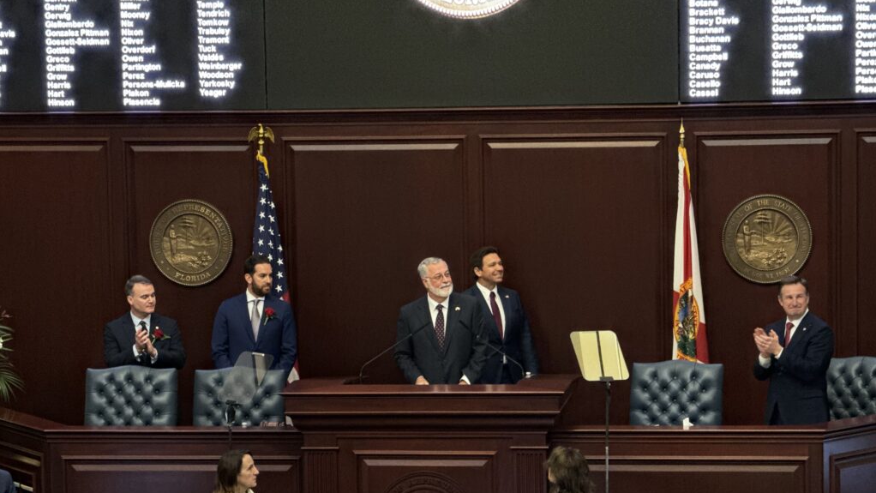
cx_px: 438
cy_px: 312
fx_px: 3043
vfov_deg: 9.3
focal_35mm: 131
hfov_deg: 16.4
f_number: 2.8
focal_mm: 15.66
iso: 1250
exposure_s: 1/40
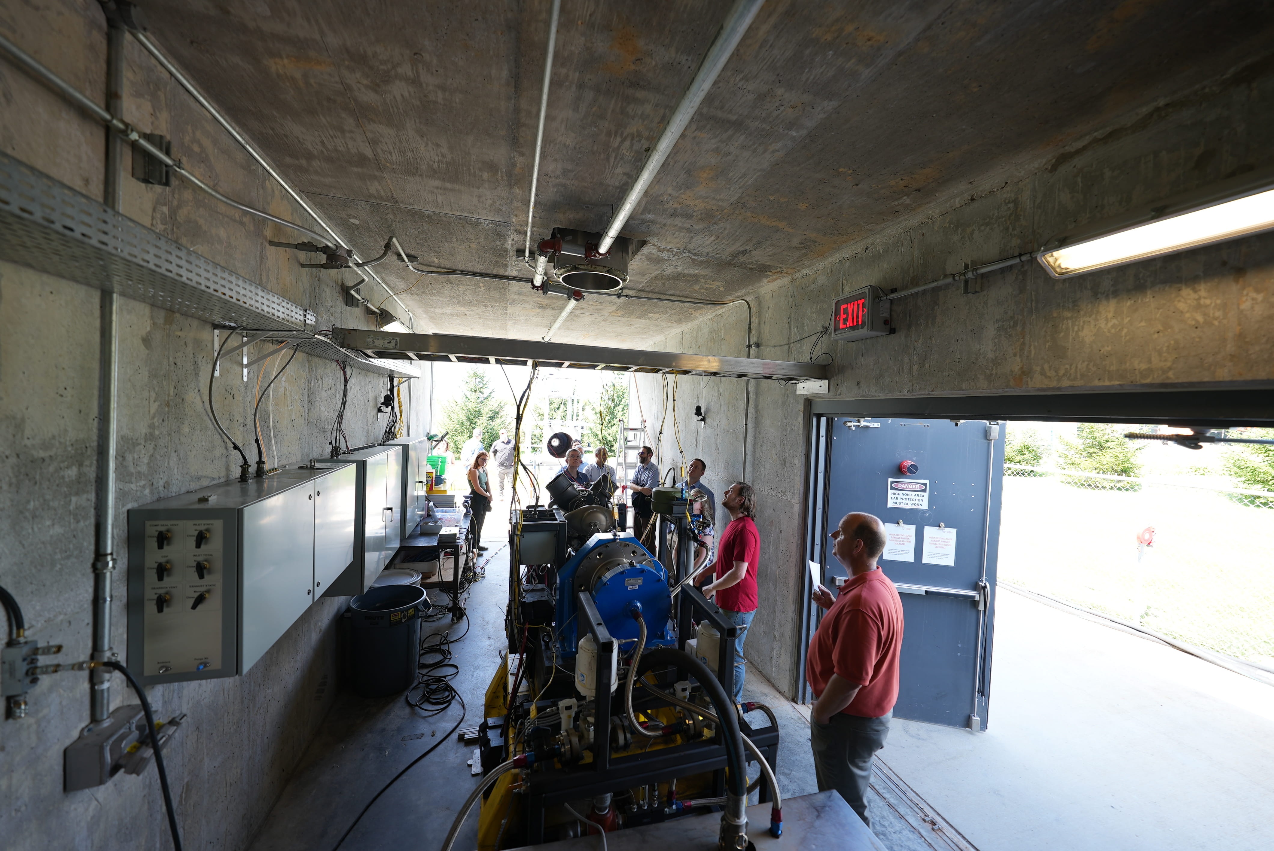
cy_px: 426
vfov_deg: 90.1
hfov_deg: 112.6
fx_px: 425
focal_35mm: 12
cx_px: 637
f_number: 2.8
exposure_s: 1/60
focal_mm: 12
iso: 80
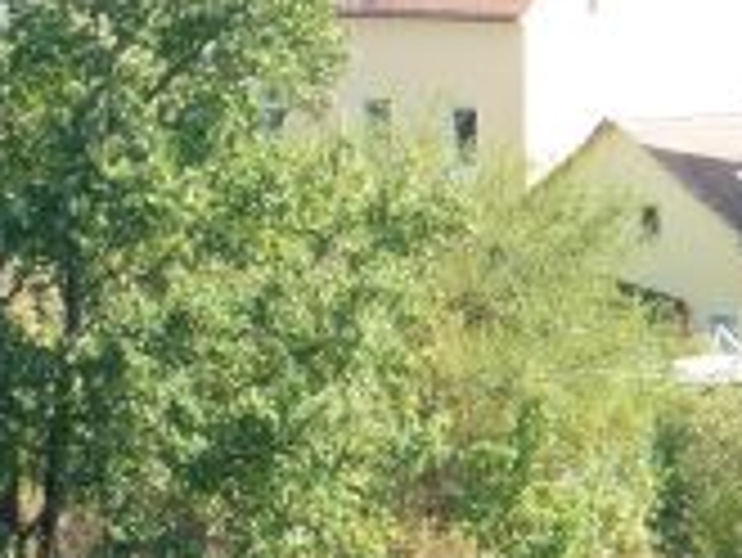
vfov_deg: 3.4
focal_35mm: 437
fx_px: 9374
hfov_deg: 4.5
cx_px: 693
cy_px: 882
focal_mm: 16.1
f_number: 5.2
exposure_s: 1/100
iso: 100
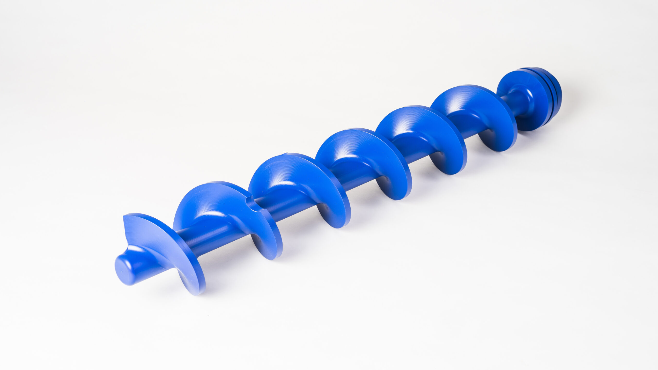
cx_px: 330
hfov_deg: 36.0
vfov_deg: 20.7
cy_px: 173
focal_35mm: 58
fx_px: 1012
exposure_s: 1/60
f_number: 11
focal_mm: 55
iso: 100
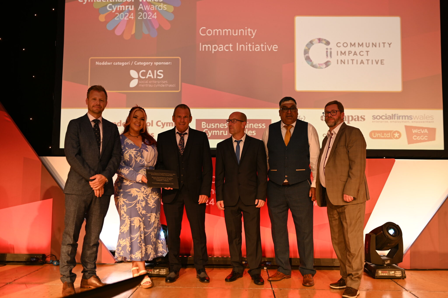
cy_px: 149
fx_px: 435
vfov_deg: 37.8
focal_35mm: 35
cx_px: 224
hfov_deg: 54.5
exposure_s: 1/125
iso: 200
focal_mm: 35
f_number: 2
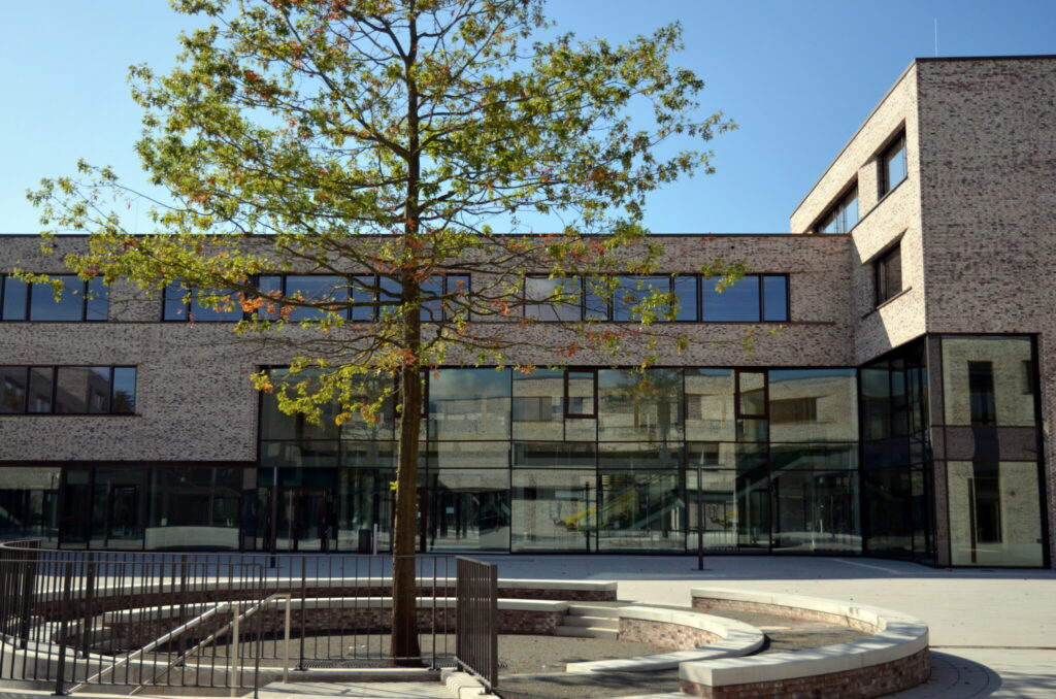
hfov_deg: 53.2
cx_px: 528
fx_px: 1054
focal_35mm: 36
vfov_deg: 36.7
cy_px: 350
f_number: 4
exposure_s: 1/1000
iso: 500
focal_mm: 24
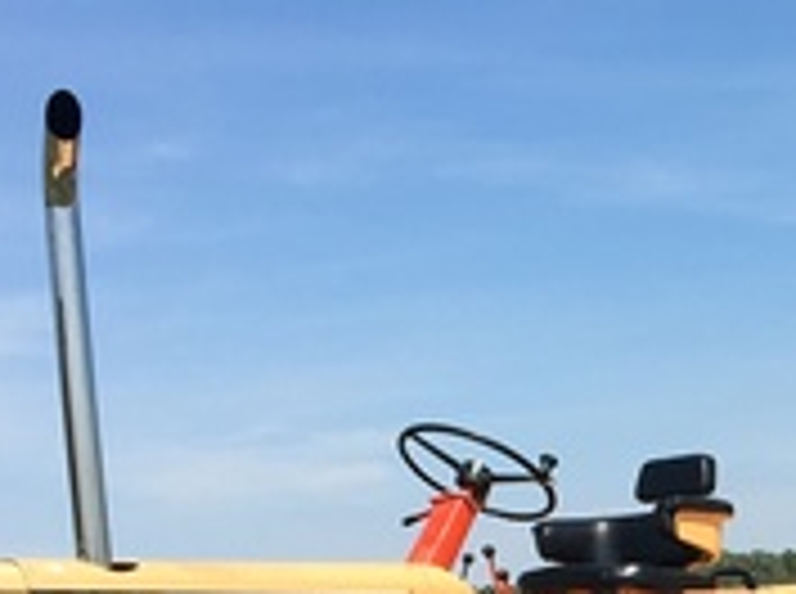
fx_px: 2593
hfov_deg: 16.7
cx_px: 944
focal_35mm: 113
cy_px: 801
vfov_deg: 12.6
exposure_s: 1/1923
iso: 25
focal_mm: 4.15
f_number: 2.2
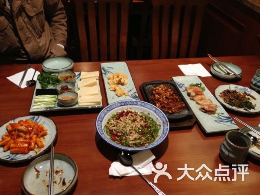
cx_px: 130
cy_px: 98
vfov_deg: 42.9
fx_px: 248
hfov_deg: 55.4
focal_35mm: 33
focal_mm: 4.13
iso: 125
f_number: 2.4
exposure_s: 1/20
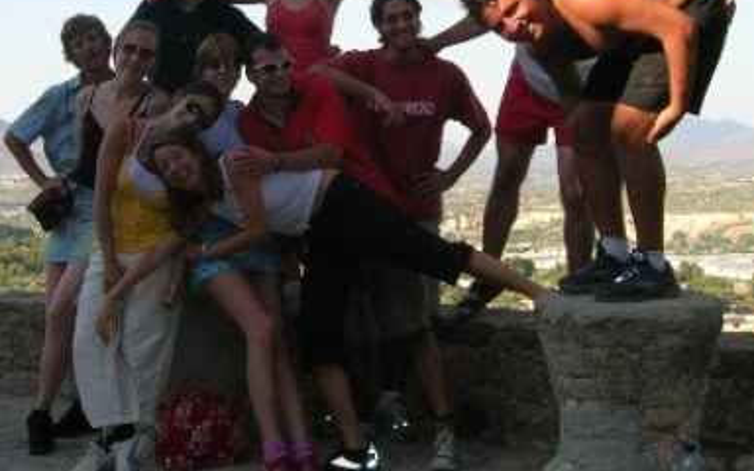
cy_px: 175
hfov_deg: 47.2
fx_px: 863
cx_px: 375
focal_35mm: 42
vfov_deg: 30.4
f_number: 4.9
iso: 71
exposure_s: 1/234
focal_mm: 5.7
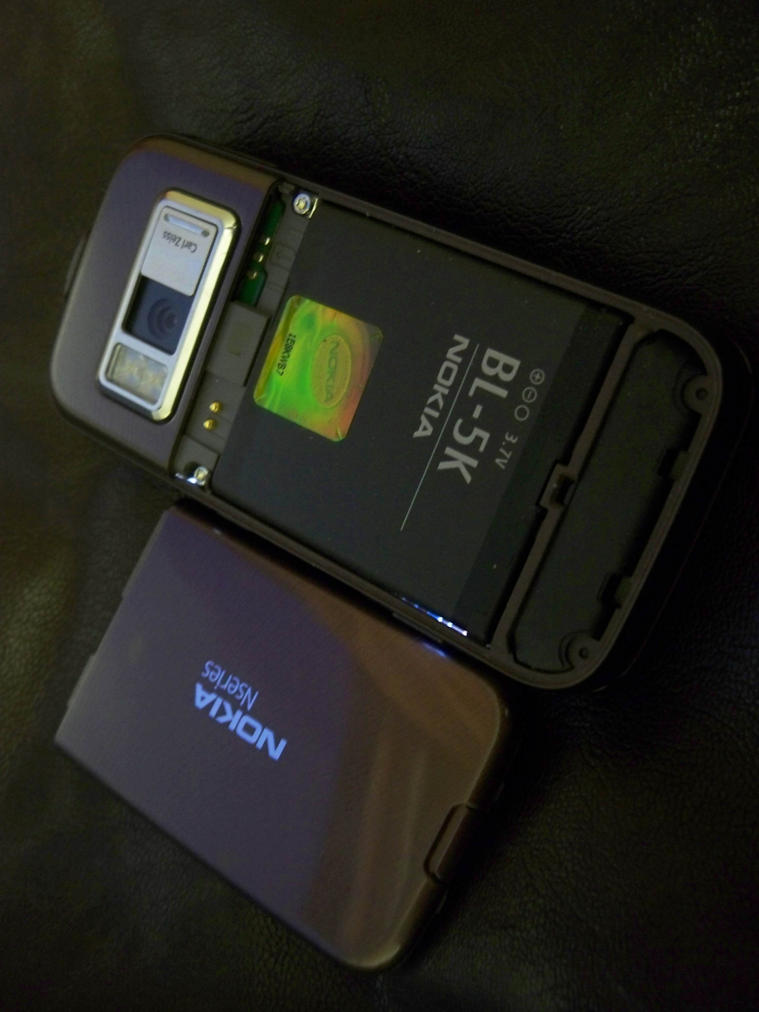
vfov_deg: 50.1
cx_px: 380
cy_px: 506
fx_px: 1082
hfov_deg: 38.7
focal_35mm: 37
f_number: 3.1
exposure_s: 1/2
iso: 400
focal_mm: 7.9
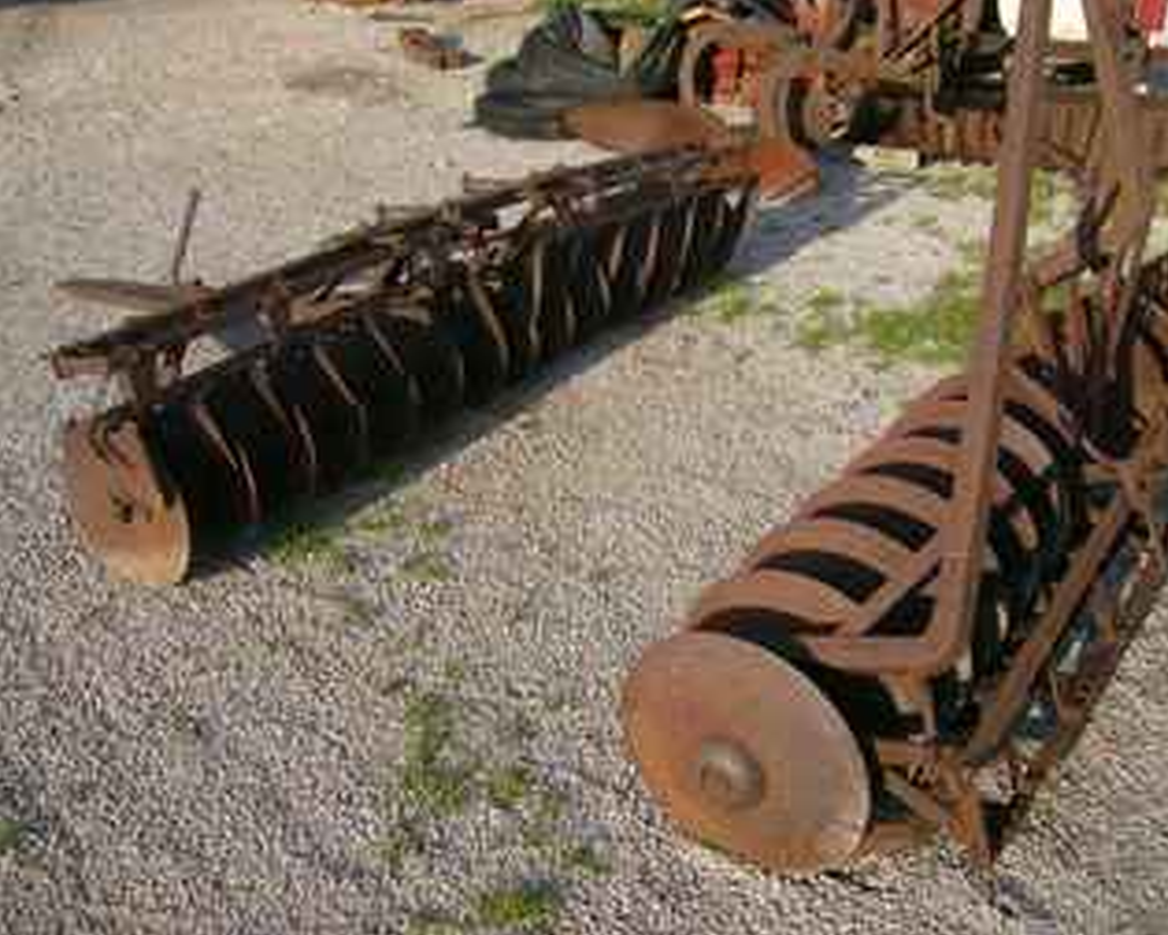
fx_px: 1314
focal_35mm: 38
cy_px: 468
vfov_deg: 39.2
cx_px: 617
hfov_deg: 47.9
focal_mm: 6
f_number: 4.7
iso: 100
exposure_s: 1/436
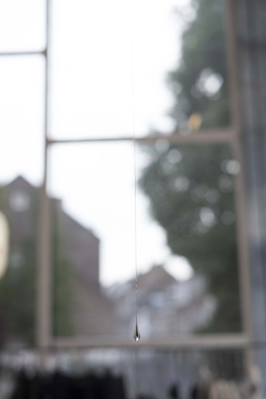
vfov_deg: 37.5
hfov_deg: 25.5
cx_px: 133
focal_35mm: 53
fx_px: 587
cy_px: 200
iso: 800
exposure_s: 1/340
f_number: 2.5
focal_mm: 35
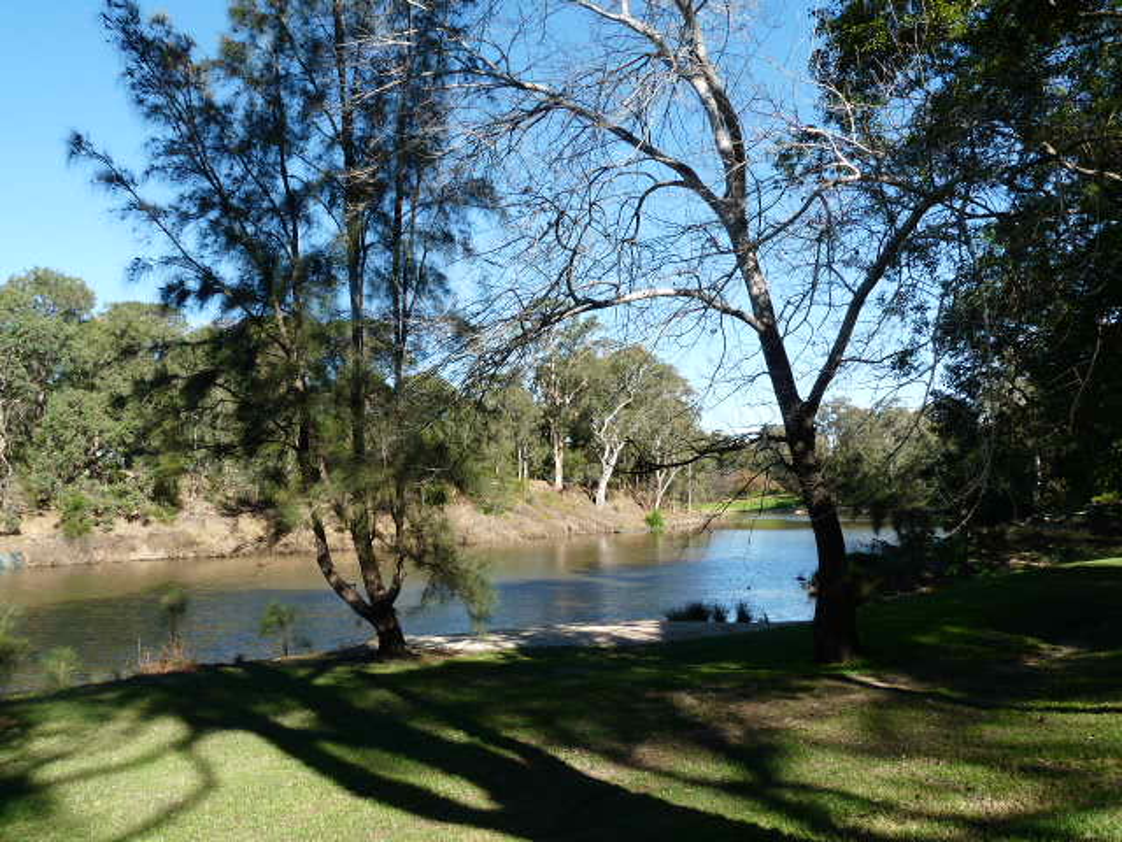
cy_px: 421
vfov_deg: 51.4
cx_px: 561
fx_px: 875
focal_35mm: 27
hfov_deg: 65.3
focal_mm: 4.8
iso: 100
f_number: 5
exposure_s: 1/200
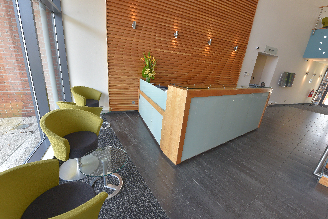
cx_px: 164
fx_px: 128
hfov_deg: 104.3
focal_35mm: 14
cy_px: 110
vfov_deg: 81.2
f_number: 8
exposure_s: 1/15
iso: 200
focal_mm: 14
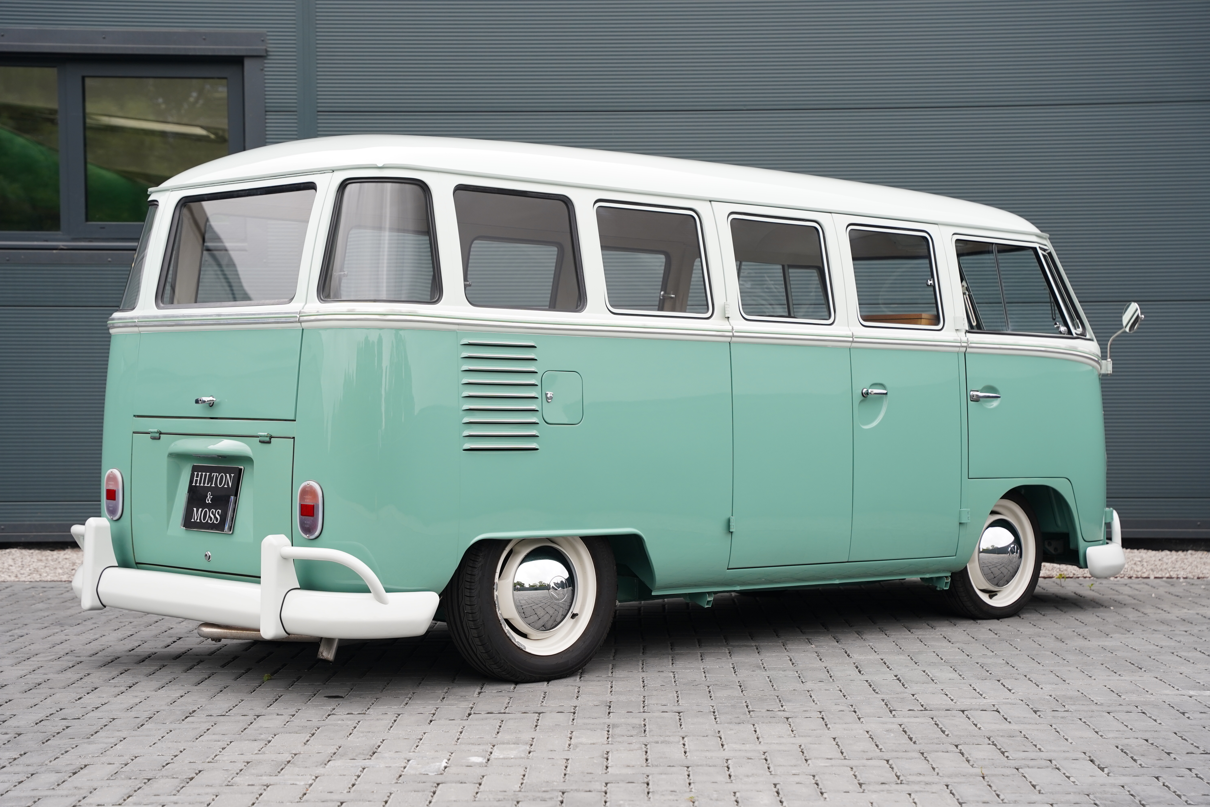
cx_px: 605
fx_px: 2070
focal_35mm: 62
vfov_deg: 22.0
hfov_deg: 32.6
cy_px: 404
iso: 500
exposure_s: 1/125
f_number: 4.5
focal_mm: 61.6
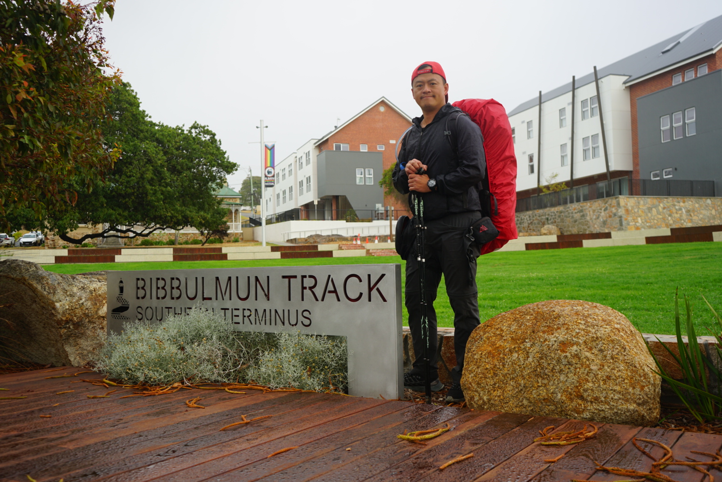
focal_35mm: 32
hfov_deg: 58.7
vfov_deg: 41.2
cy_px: 241
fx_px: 642
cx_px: 361
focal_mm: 32
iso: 100
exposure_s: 1/80
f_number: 4.5
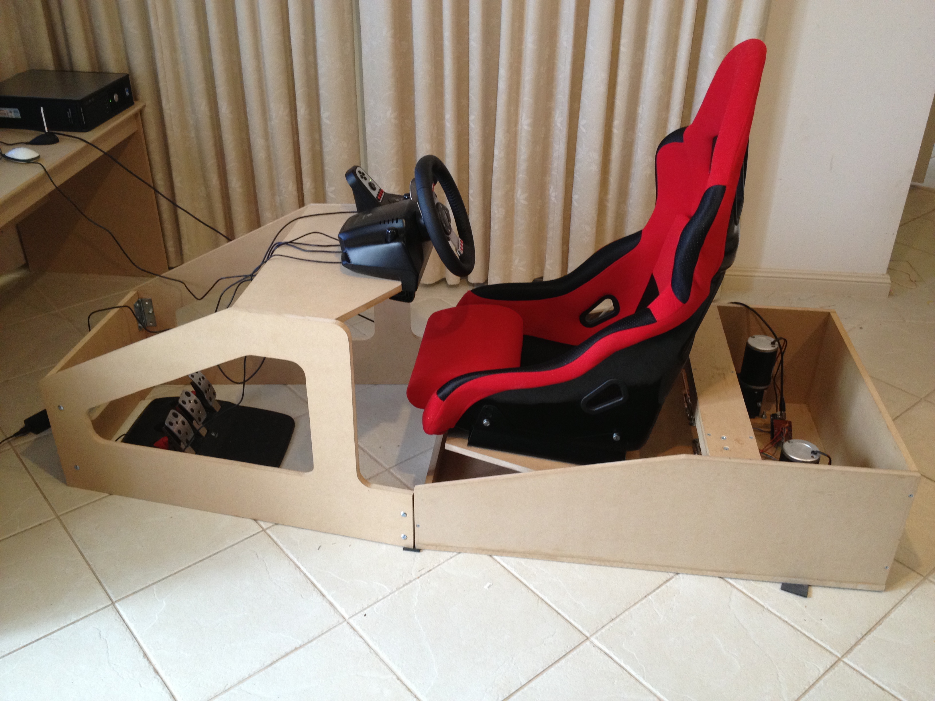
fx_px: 945
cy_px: 350
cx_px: 468
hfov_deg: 52.6
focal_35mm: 35
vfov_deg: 40.7
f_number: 2.4
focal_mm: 4.28
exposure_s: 1/20
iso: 160
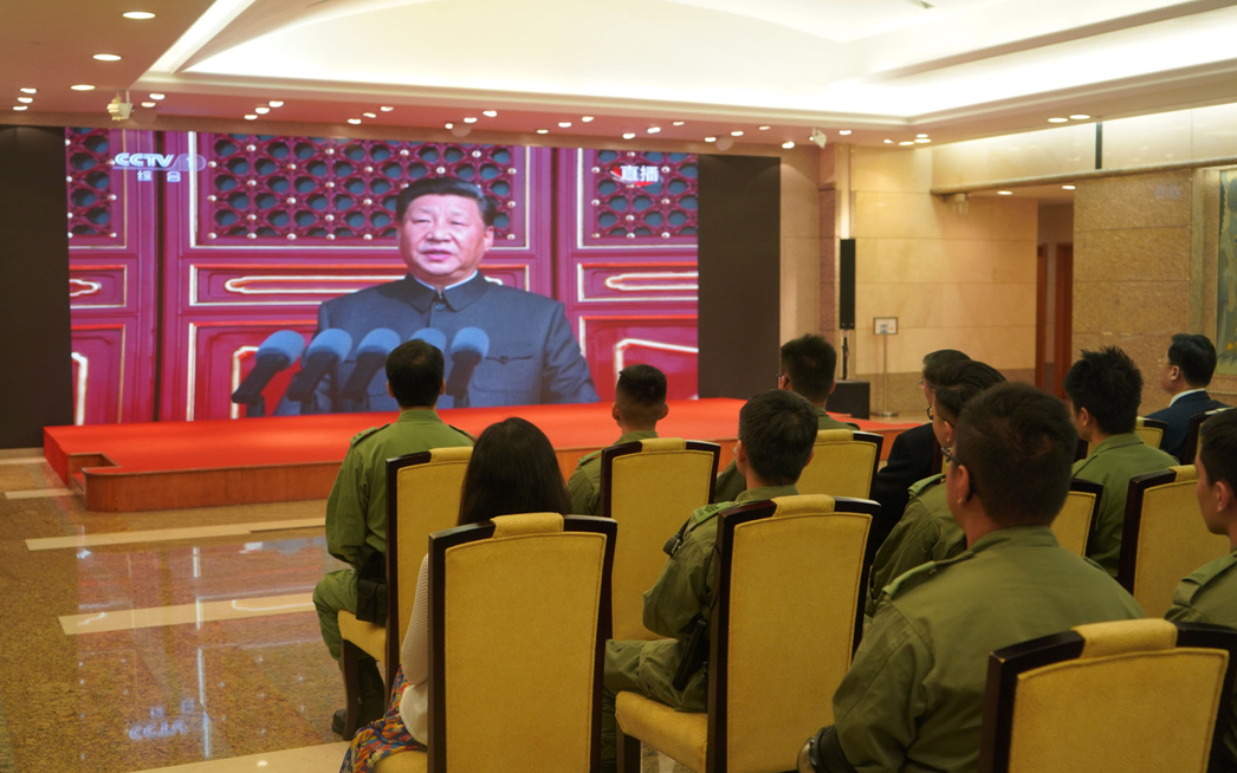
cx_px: 607
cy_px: 383
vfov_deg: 32.0
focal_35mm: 40
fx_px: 1349
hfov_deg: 49.3
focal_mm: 38
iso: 1000
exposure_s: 1/100
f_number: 4
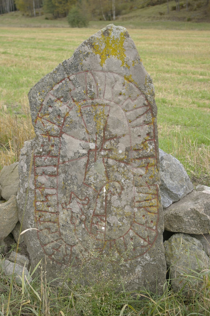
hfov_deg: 23.7
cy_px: 158
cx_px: 105
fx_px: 500
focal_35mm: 57
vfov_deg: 35.1
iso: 200
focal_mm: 38
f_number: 5.6
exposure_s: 1/90
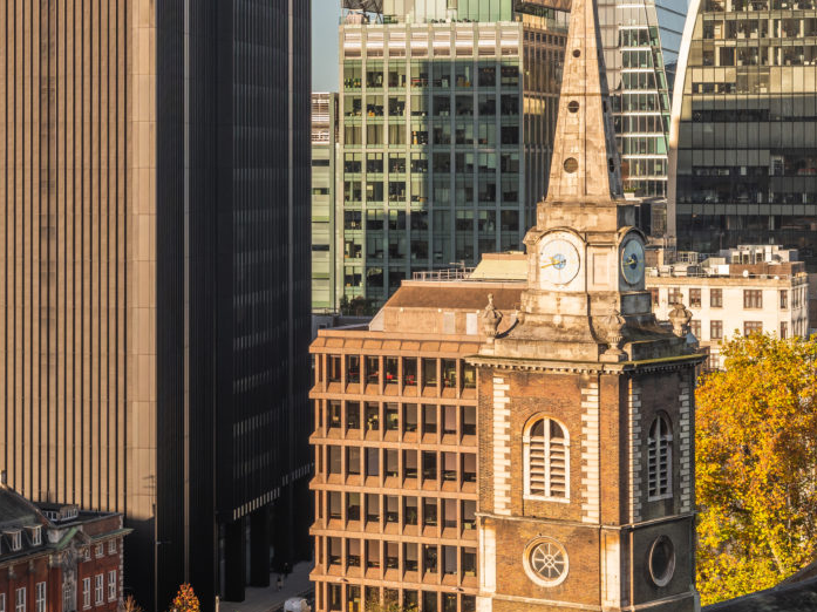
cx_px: 26
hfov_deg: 18.1
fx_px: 2500
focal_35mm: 106
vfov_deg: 13.9
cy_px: 131
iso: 100
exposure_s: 1/160
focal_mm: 50
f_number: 9
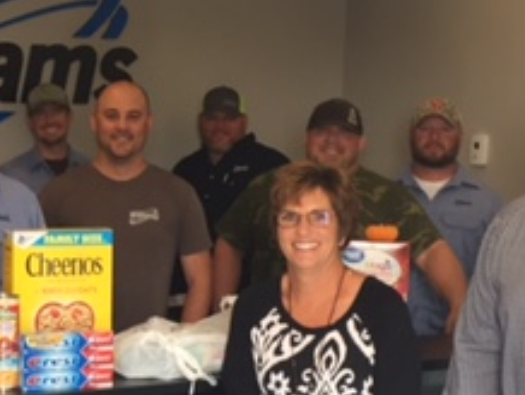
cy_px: 308
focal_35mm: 85
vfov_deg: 17.3
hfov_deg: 22.4
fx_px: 1291
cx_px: 48
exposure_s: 1/30
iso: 32
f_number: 2.2
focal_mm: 4.15
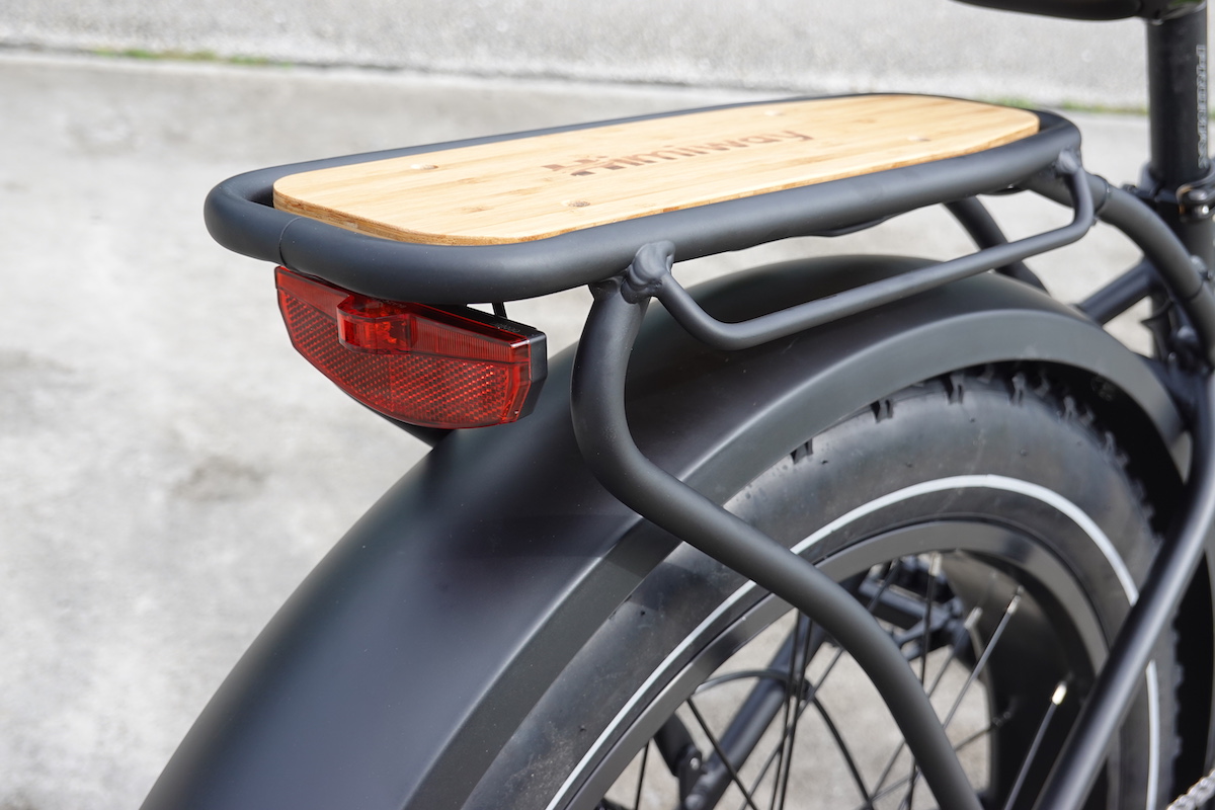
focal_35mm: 50
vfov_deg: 27.0
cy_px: 405
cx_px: 608
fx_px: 1687
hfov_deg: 39.6
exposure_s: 1/250
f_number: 4
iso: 100
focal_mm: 19.03
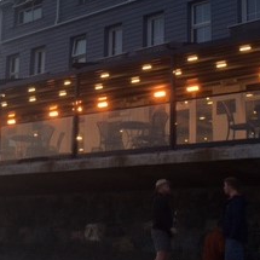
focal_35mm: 66
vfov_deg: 25.4
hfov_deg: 26.0
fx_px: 561
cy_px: 33
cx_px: 157
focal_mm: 4.15
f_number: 2.2
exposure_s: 1/50
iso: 32
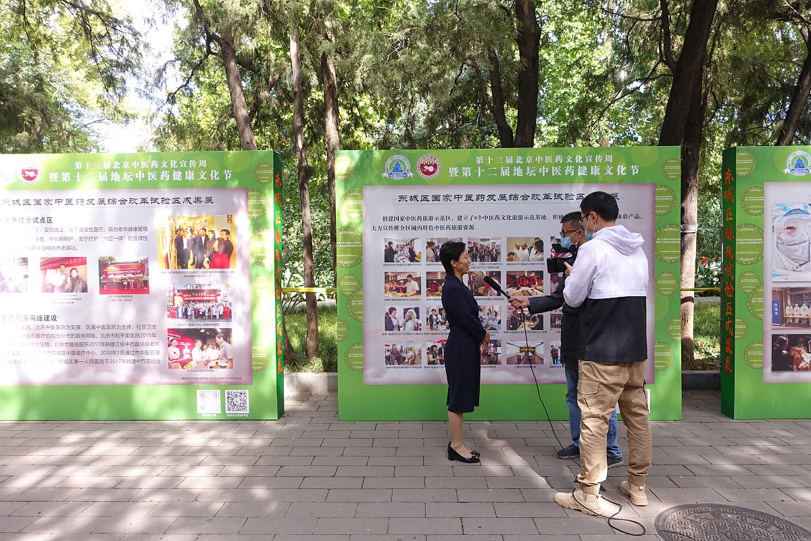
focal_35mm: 26
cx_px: 406
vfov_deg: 49.6
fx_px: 586
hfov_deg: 69.4
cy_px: 270
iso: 125
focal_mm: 9.4
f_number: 5.6
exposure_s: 1/200
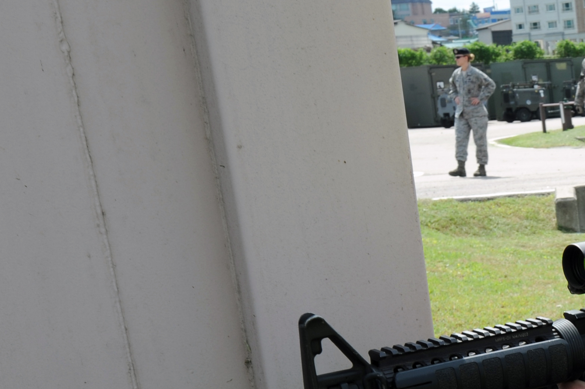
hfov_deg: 25.0
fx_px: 1202
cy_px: 472
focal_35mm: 74
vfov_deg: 17.5
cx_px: 678
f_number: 14
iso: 200
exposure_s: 1/125
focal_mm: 30
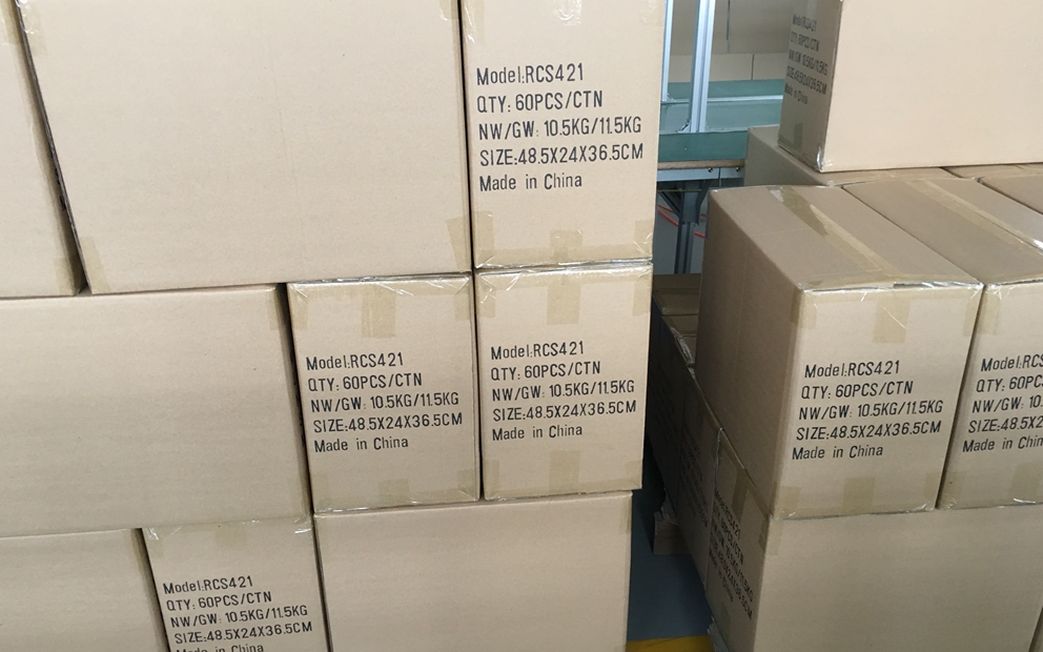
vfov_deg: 40.6
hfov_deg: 61.2
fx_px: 881
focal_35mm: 31
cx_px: 520
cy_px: 339
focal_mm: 4.15
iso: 125
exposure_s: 1/33
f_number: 2.2
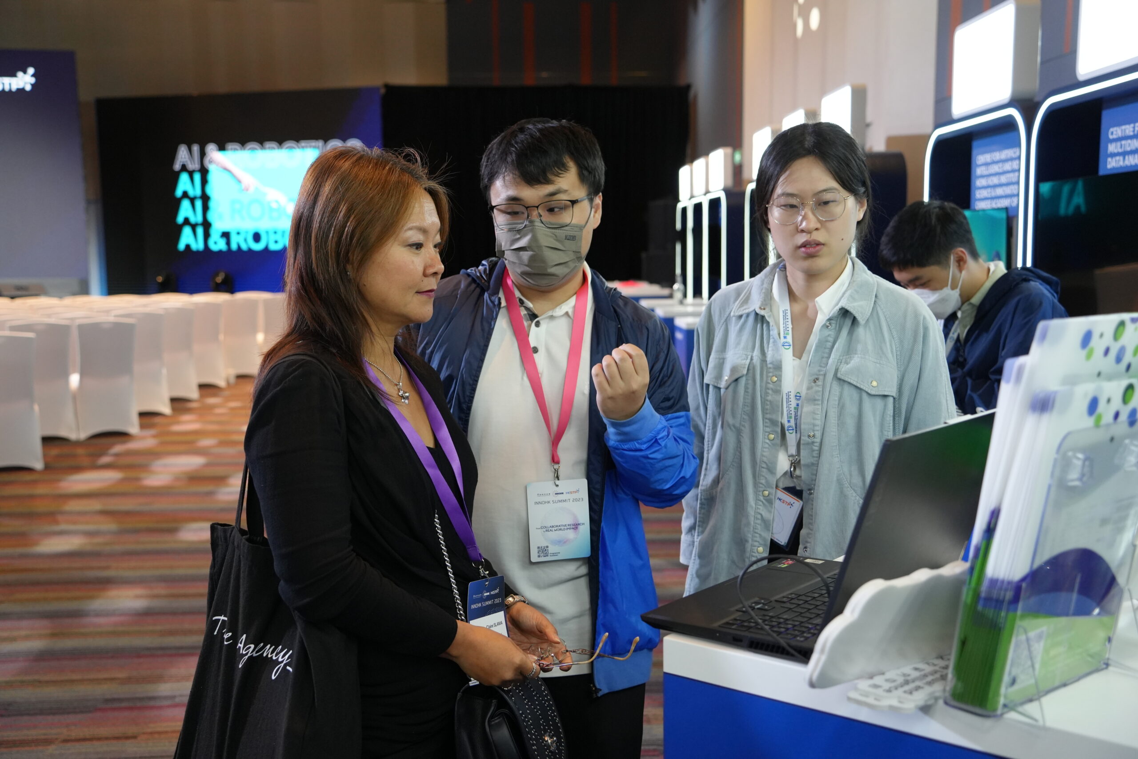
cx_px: 569
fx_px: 1201
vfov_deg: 35.1
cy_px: 380
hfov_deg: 50.7
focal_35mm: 38
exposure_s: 1/160
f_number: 4
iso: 2500
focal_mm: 38
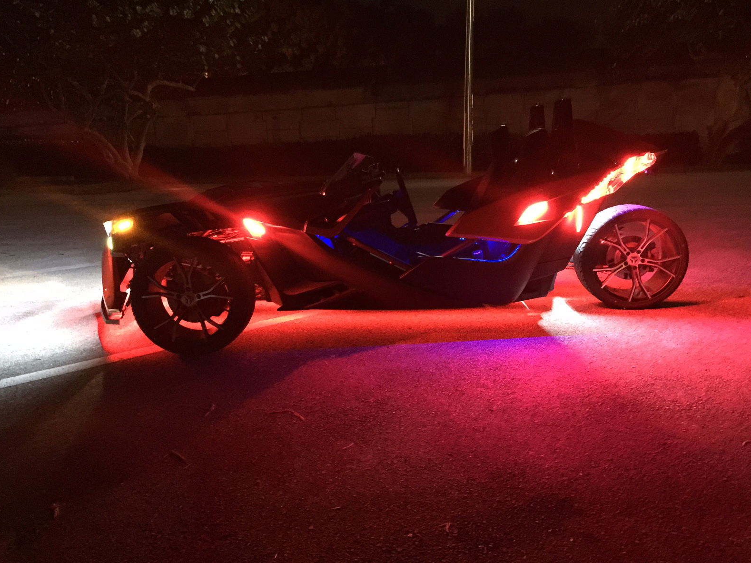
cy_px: 276
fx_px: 651
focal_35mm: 30
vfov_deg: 46.8
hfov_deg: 60.0
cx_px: 376
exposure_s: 1/4
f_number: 2.2
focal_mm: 4.15
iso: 250
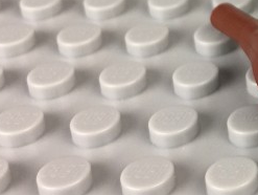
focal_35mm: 120
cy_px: -156
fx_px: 896
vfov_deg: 11.5
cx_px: 487
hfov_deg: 14.2
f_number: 2.2
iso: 32
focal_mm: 4.15
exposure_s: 1/40
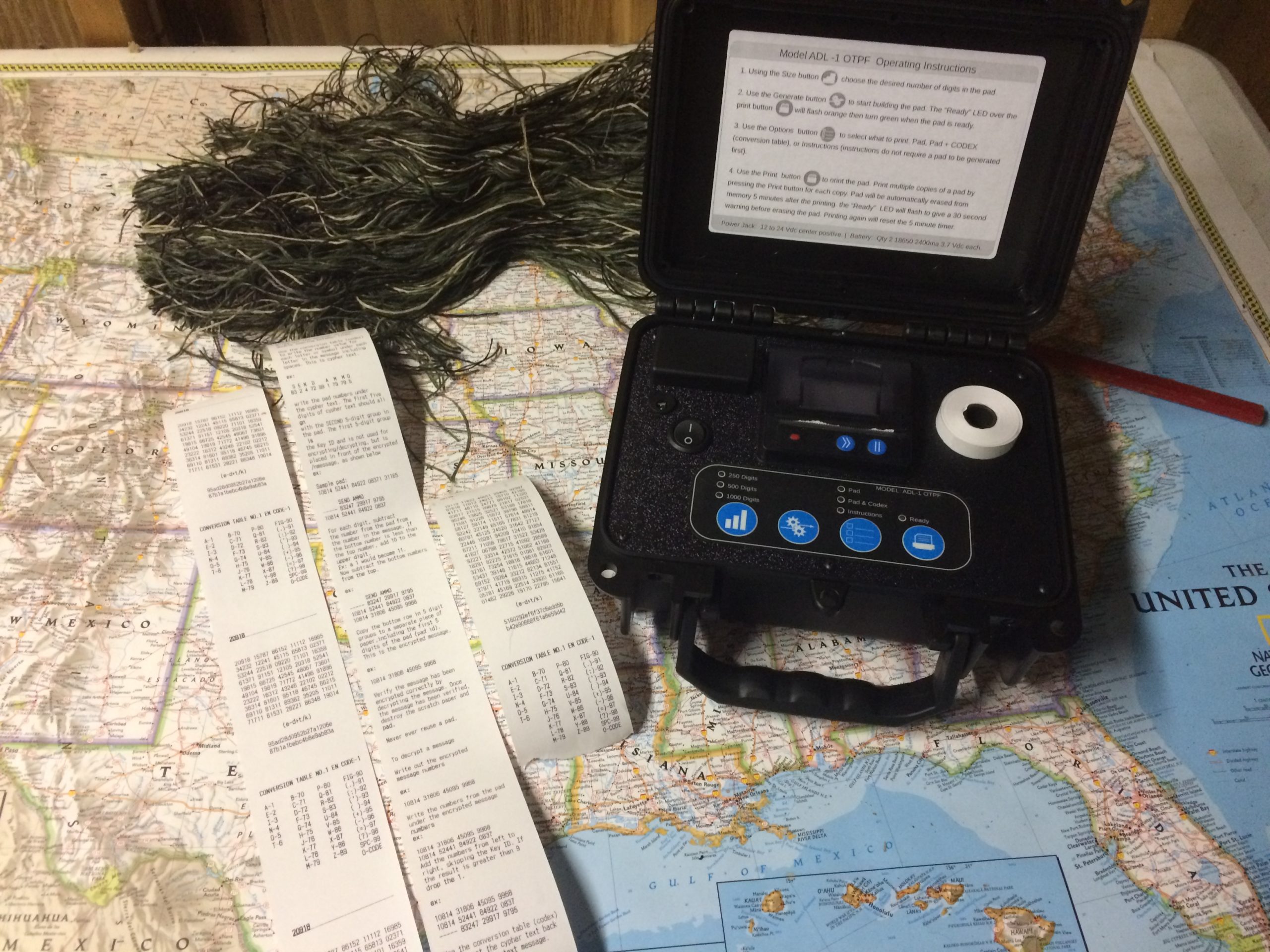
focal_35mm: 29
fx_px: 1064
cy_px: 476
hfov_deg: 61.7
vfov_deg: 48.2
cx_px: 635
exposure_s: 1/30
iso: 250
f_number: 2.2
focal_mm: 4.15
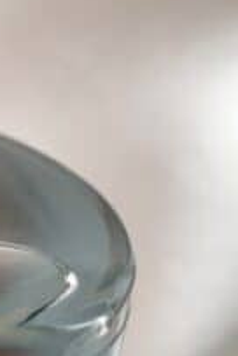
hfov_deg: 9.4
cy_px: 28
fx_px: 1349
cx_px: -252
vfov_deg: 14.9
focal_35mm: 136
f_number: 1.8
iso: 25
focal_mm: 4.25
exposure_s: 1/154
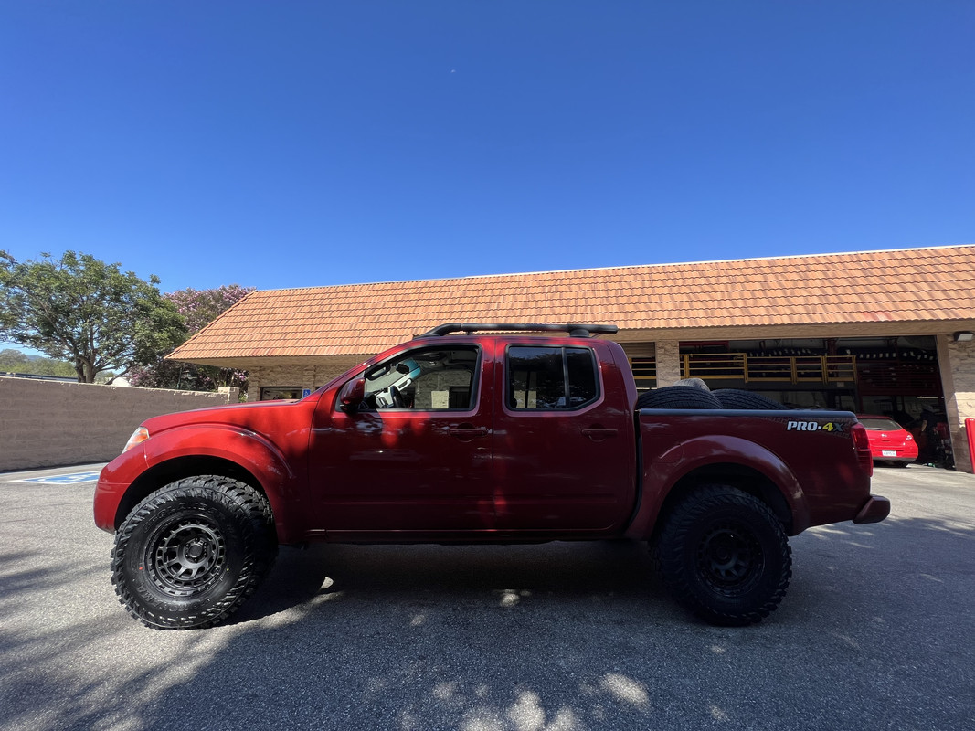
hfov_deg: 106.2
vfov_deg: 89.9
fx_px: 366
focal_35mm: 13
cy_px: 366
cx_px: 488
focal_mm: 1.57
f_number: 1.8
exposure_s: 1/903
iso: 32
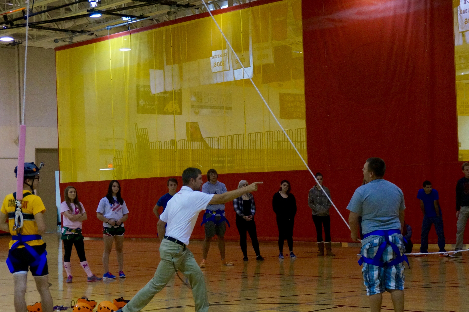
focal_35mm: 76
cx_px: 250
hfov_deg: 26.7
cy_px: 178
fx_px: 989
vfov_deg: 17.9
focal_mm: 38
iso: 2500
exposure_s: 1/160
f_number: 5.6
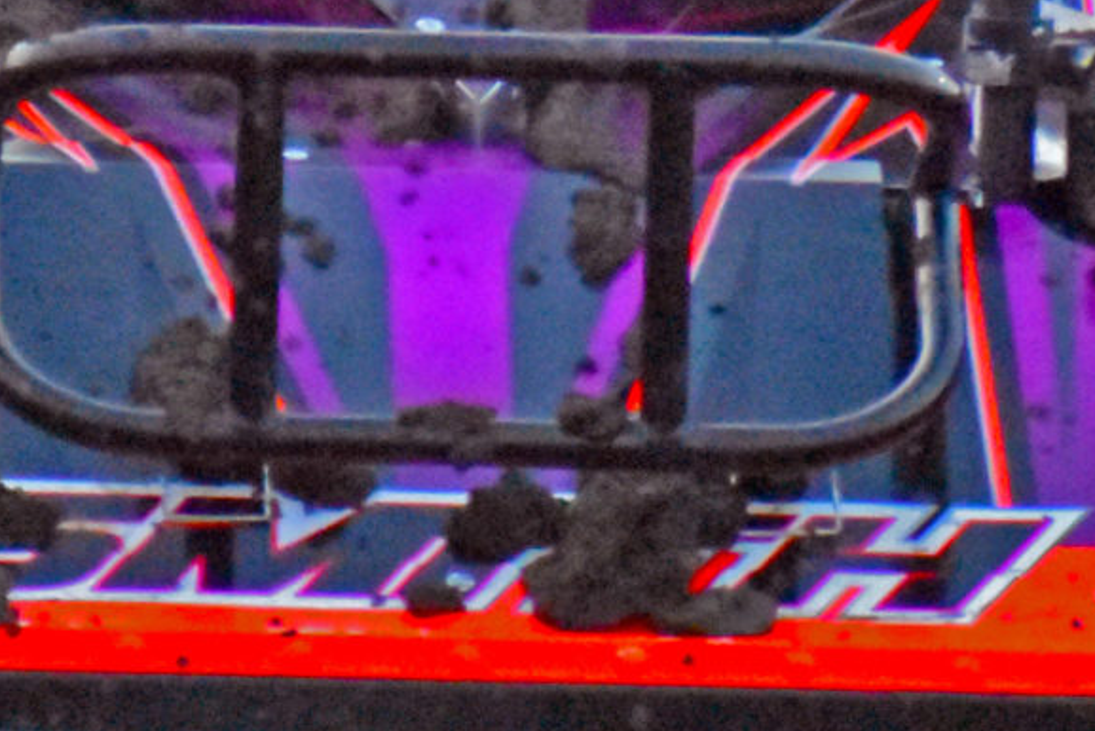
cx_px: 510
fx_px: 60754
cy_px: -286
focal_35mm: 1997
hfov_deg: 1.0
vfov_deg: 0.7
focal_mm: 300
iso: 16000
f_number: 6.3
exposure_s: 1/2500
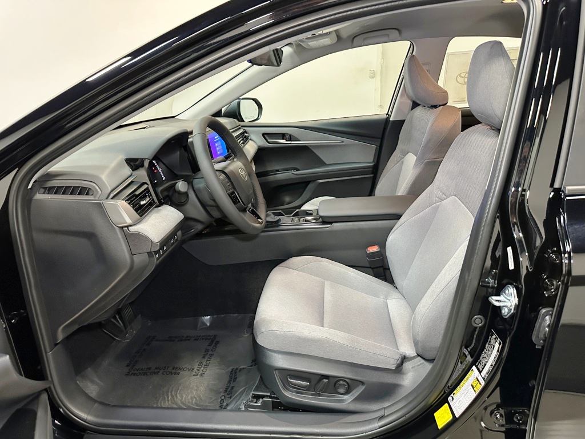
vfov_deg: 56.8
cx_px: 292
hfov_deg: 71.6
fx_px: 406
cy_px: 220
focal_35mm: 24
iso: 800
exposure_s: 1/40
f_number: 1.78
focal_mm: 6.86
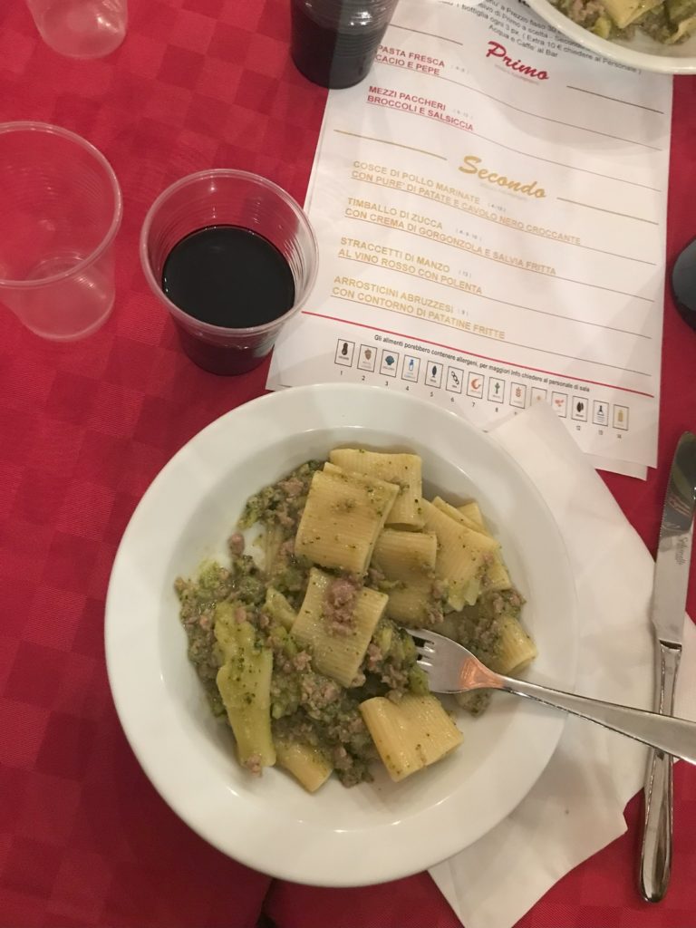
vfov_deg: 63.4
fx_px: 751
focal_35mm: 28
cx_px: 348
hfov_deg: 49.7
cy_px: 464
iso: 80
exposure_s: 1/7
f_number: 1.8
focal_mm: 3.99
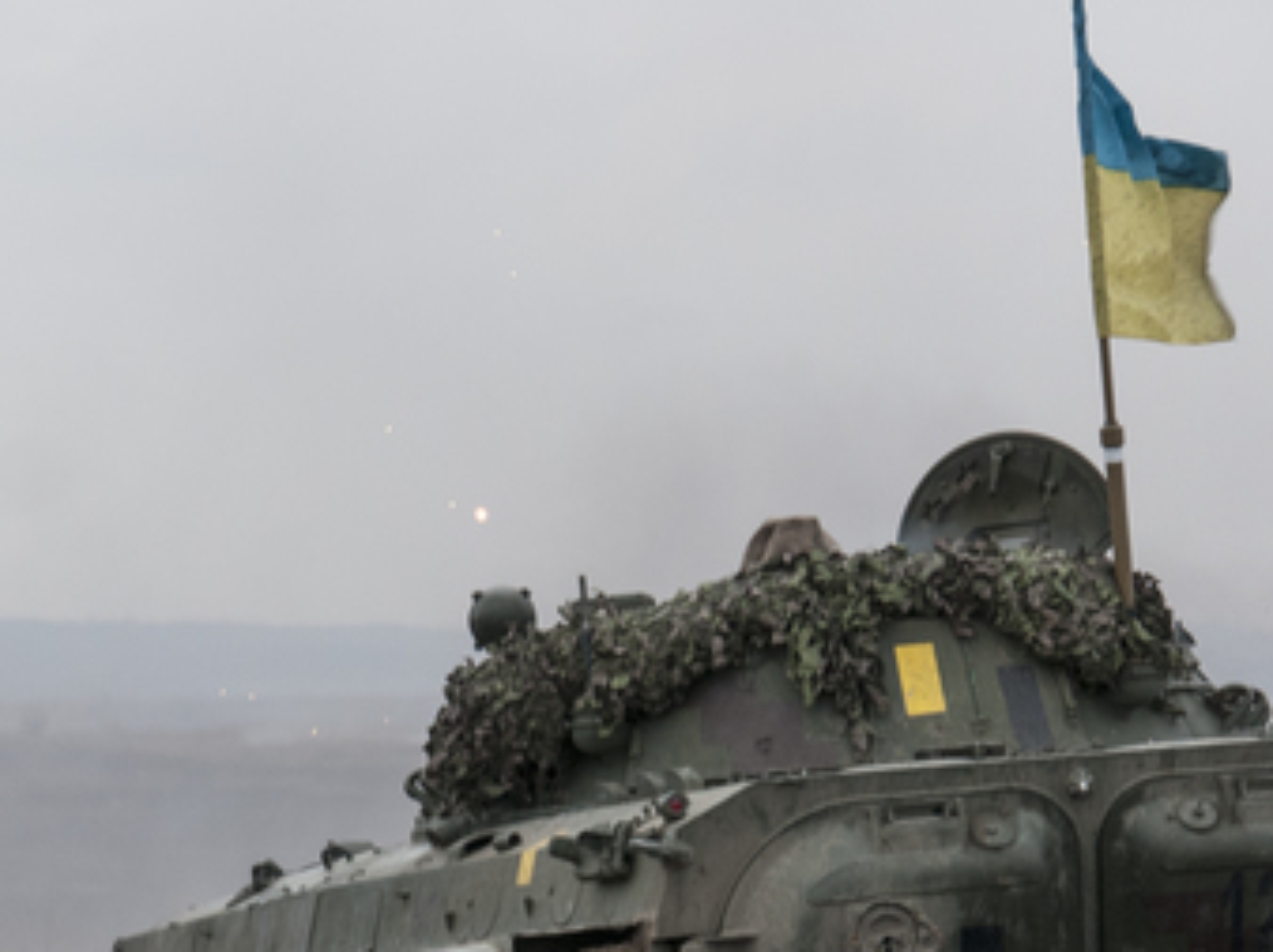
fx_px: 17529
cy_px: 852
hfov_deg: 4.2
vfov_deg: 3.1
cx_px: 115
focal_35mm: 477
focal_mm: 140
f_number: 4.5
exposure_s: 1/200
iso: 400
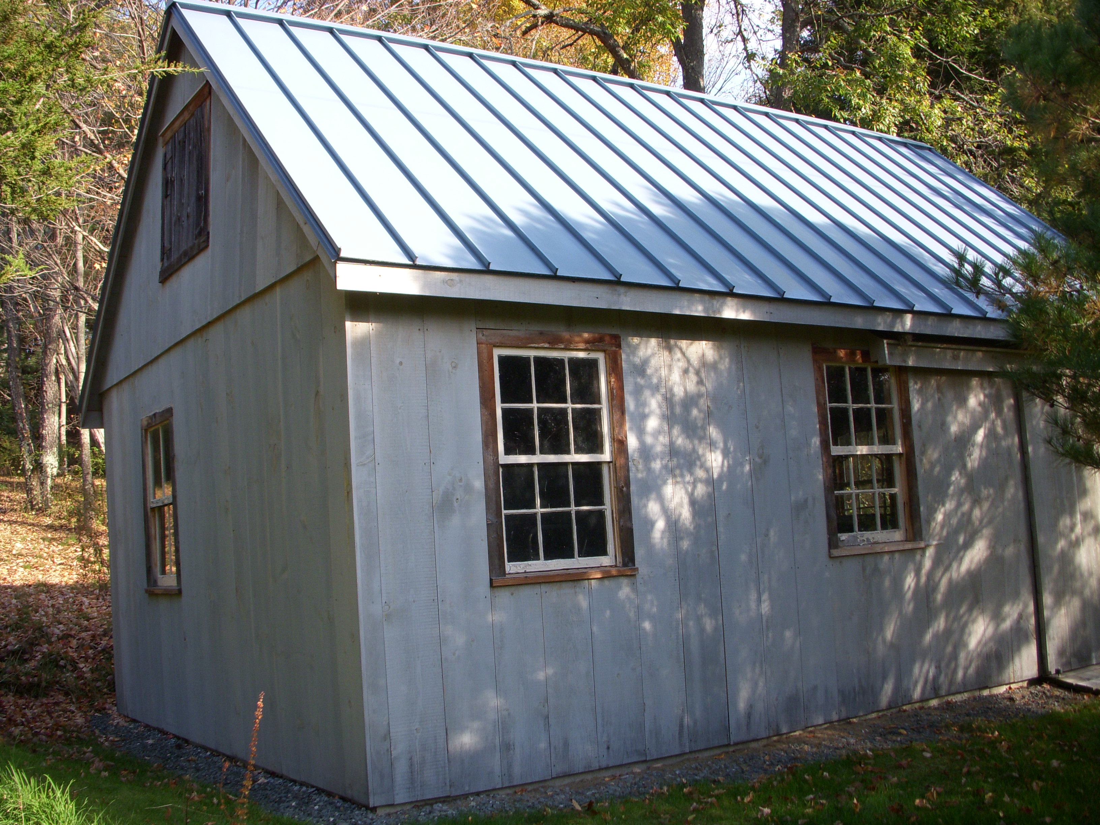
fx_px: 1208
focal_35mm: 38
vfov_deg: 37.7
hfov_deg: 49.0
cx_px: 550
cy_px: 412
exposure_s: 1/160
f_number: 3.3
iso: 100
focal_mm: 6.3
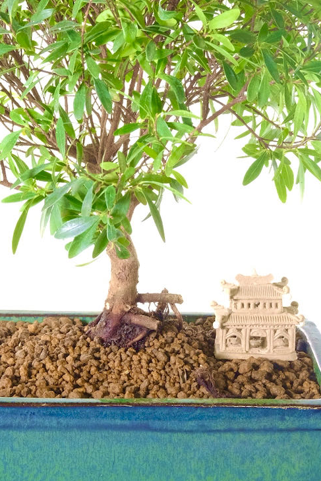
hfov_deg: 7.8
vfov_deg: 11.6
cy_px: 173
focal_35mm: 177
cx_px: 110
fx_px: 2366
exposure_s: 1/10
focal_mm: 67.1
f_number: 13
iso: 1600
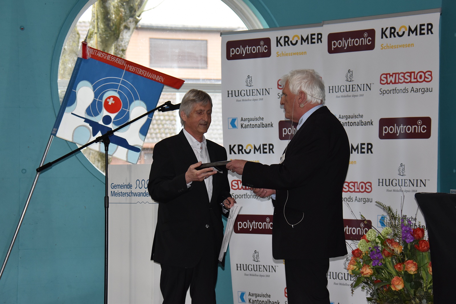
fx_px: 1634
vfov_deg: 10.6
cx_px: 228
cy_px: 152
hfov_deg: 15.9
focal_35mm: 129
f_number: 5.6
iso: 800
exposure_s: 1/100
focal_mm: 86
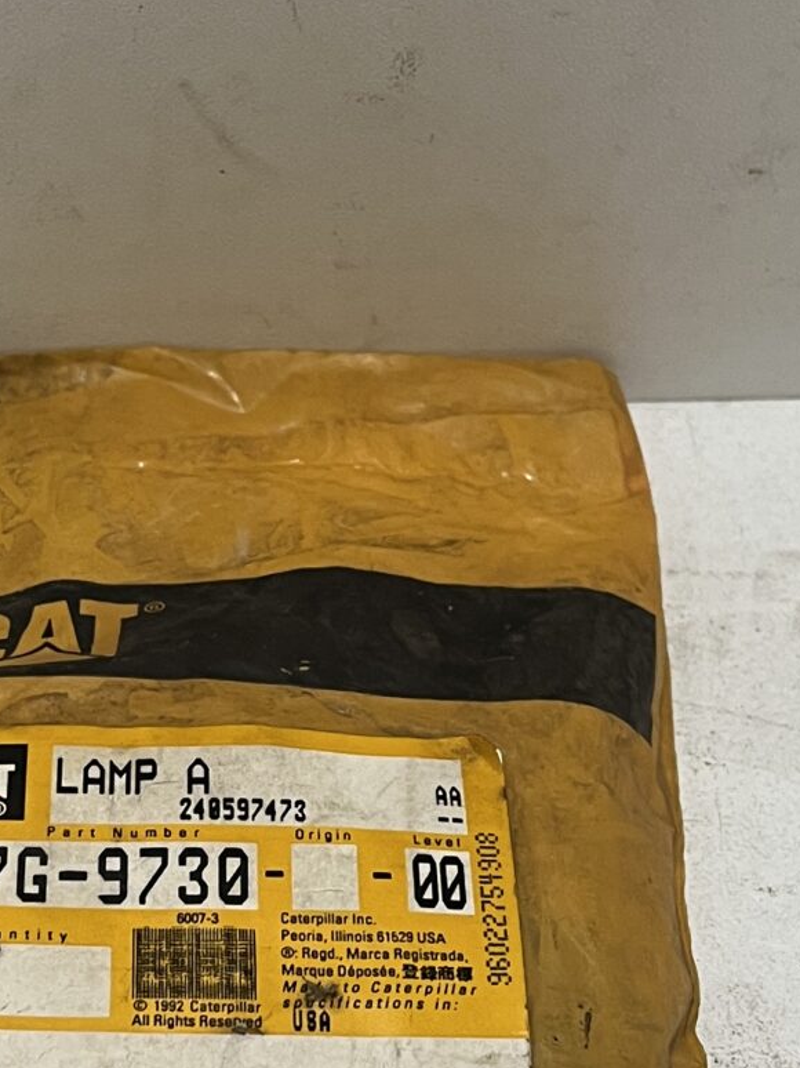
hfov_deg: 17.1
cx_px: 277
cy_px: 676
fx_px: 2651
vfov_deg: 22.7
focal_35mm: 86
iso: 80
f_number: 1.6
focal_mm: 5.1
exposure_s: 1/50
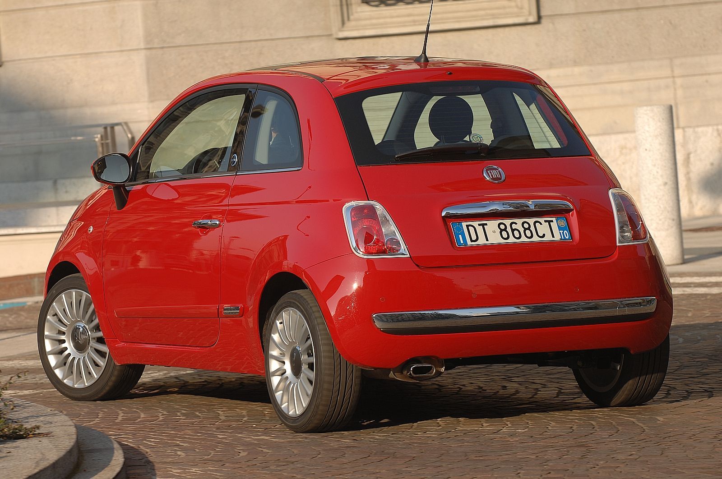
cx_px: 361
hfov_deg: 9.2
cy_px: 240
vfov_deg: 6.1
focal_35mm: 225
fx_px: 4506
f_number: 5.6
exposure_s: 1/320
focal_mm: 150
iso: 100
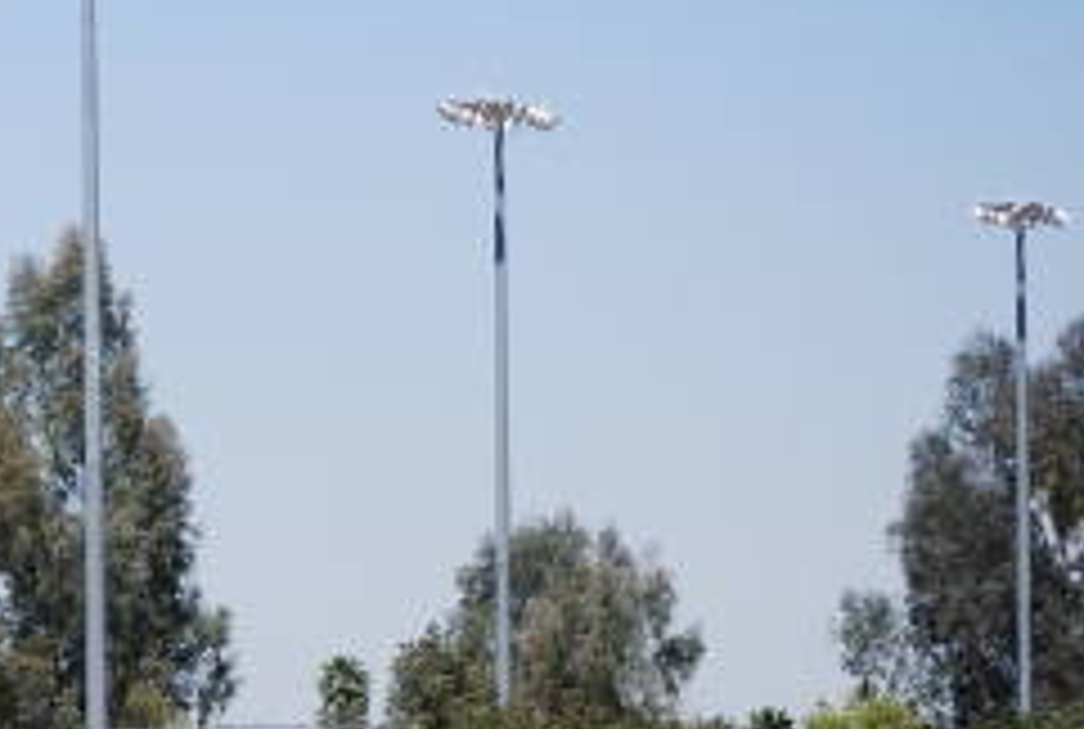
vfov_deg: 5.3
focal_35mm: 261
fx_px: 7879
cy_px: 567
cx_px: -229
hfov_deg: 7.8
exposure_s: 1/500
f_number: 5.6
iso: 100
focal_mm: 70
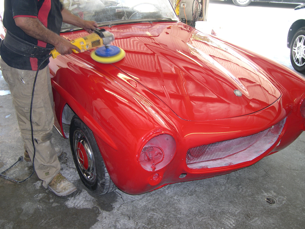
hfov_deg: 49.0
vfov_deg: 37.7
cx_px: 152
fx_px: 335
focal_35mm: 38
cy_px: 114
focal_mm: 8
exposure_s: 1/30
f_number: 2.8
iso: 100
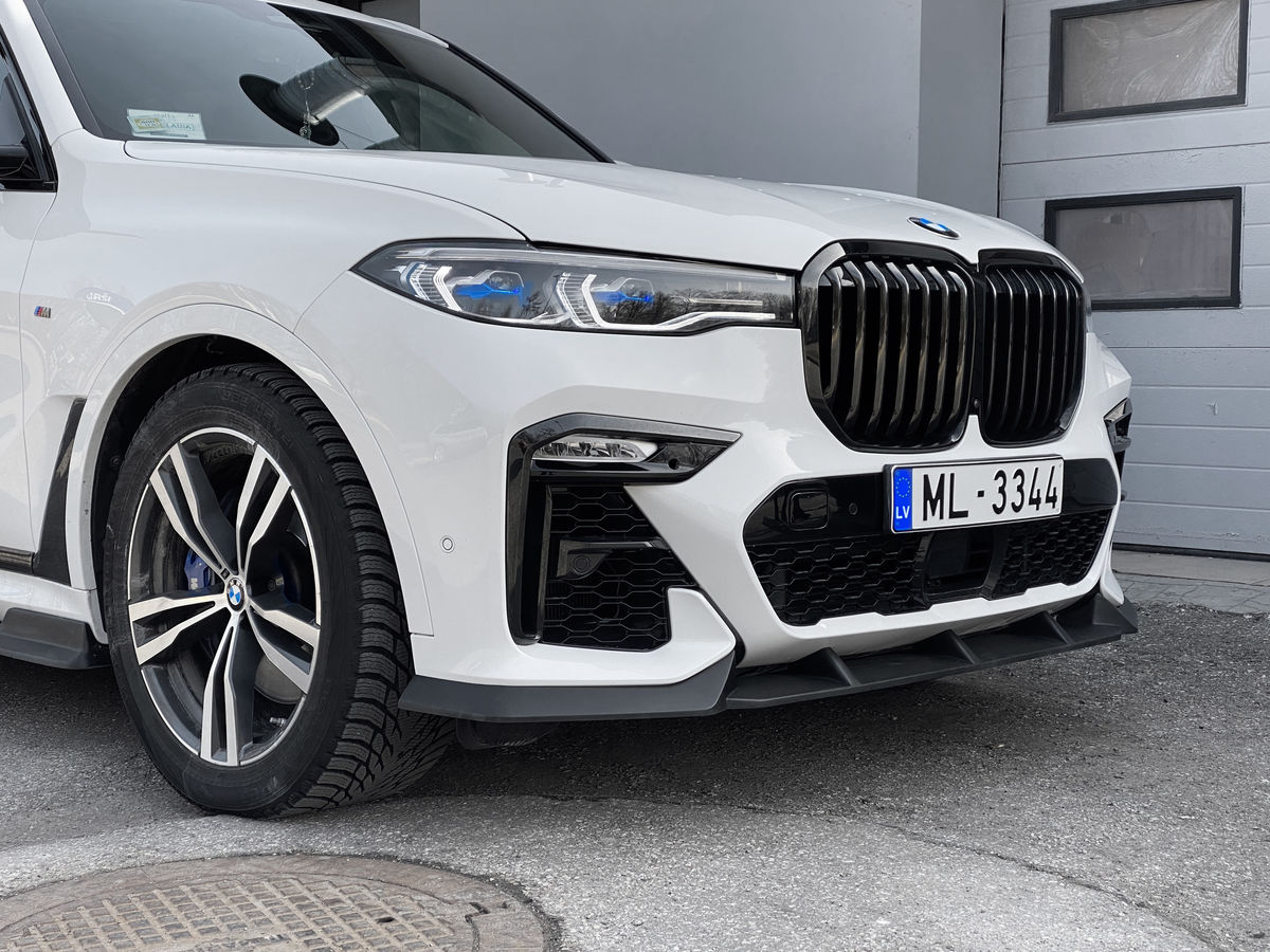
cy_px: 476
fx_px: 1908
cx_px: 635
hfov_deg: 36.8
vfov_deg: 28.0
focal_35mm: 52
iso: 20
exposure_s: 1/320
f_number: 2
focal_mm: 6
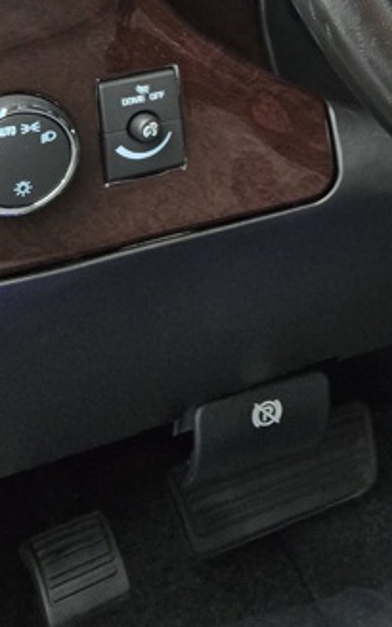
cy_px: -101
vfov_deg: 24.8
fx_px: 1299
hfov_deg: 14.9
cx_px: 708
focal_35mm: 76
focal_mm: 5.4
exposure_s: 1/120
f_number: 1.8
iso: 1000
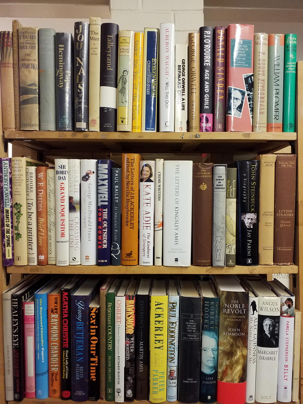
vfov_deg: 65.3
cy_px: 202
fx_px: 315
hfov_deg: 51.4
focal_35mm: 27
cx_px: 152
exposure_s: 1/33
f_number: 1.9
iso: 200
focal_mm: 3.6
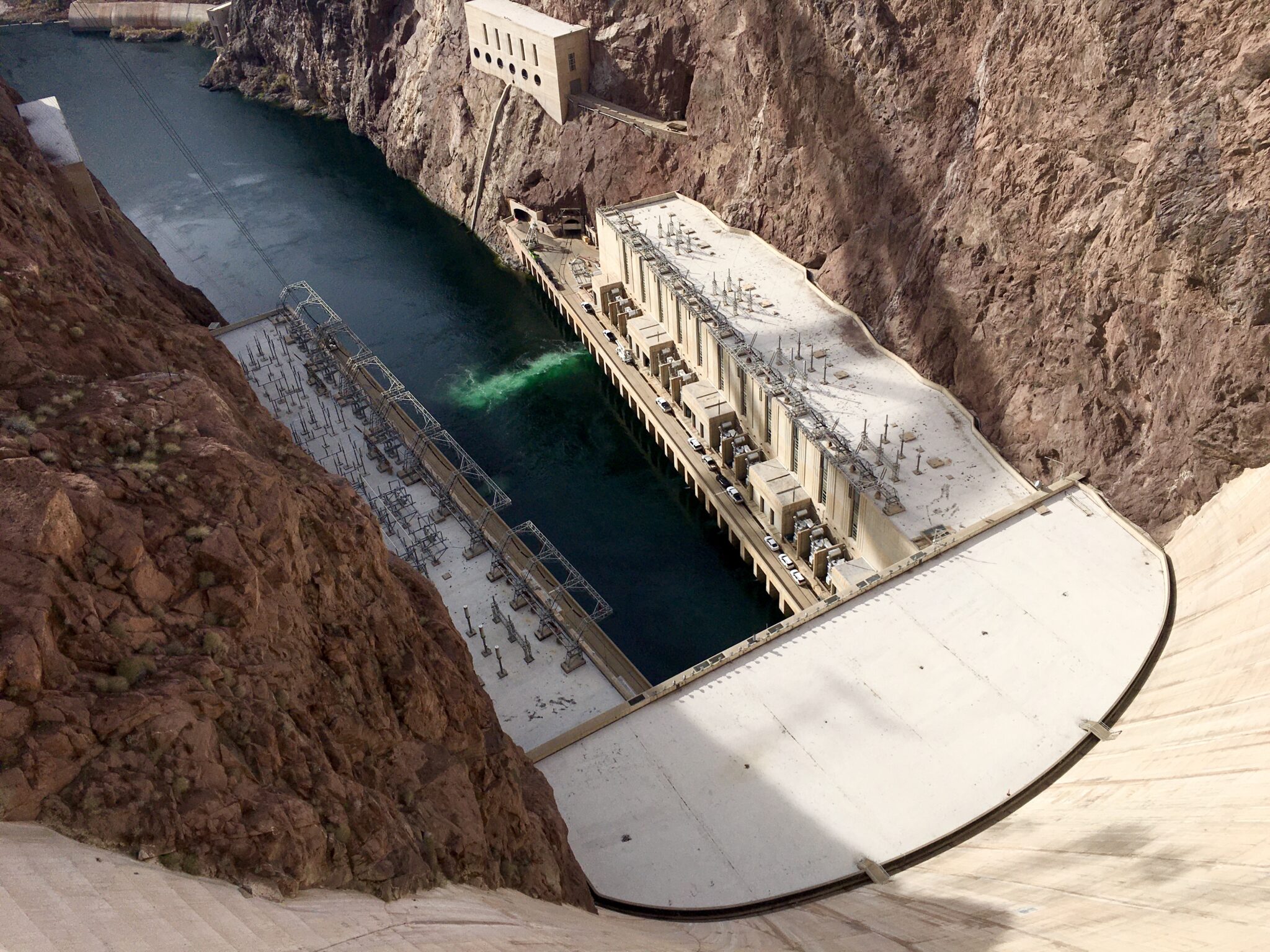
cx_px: 635
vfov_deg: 48.2
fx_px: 1064
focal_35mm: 29
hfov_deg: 61.7
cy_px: 476
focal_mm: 4.15
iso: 25
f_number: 2.2
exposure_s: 1/2959
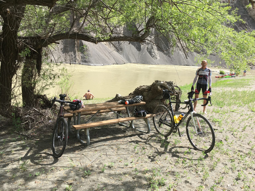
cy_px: 96
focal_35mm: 29
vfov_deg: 48.2
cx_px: 128
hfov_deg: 61.7
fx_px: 214
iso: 25
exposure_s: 1/565
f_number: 2.2
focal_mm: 4.15
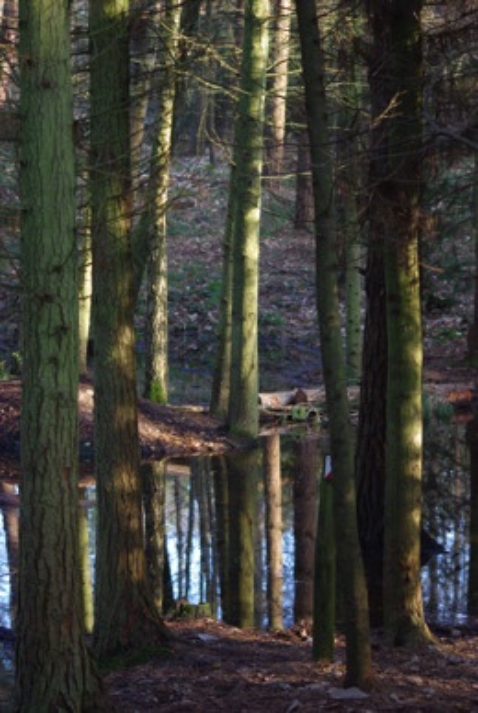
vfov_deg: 19.4
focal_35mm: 105
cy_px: 356
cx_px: 239
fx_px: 2084
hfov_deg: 13.1
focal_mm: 70
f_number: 4
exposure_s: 1/125
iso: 400
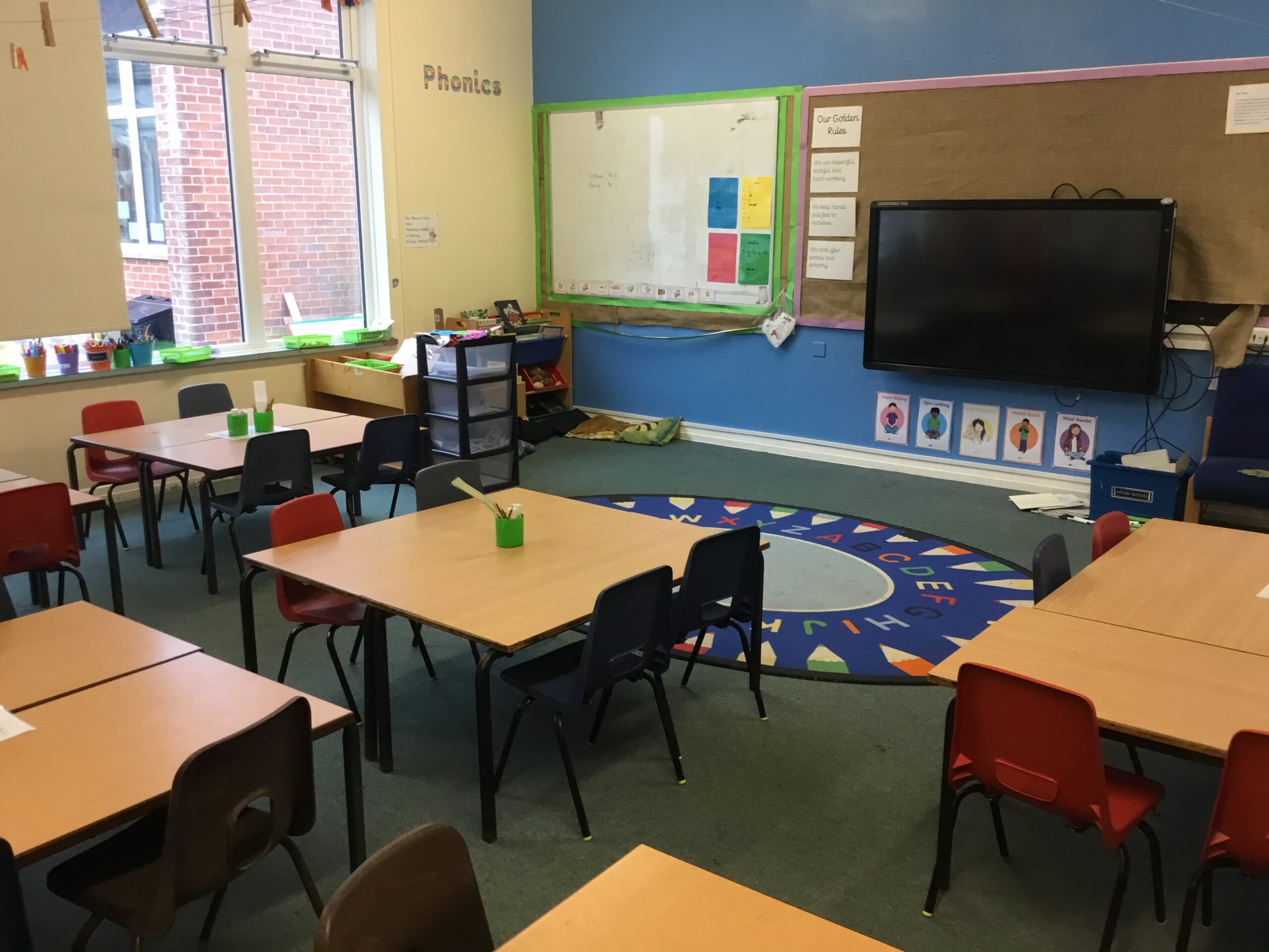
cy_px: 476
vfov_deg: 45.4
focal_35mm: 31
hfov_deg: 58.4
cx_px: 634
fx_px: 1136
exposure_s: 1/33
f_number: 2.4
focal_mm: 3.3
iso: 100
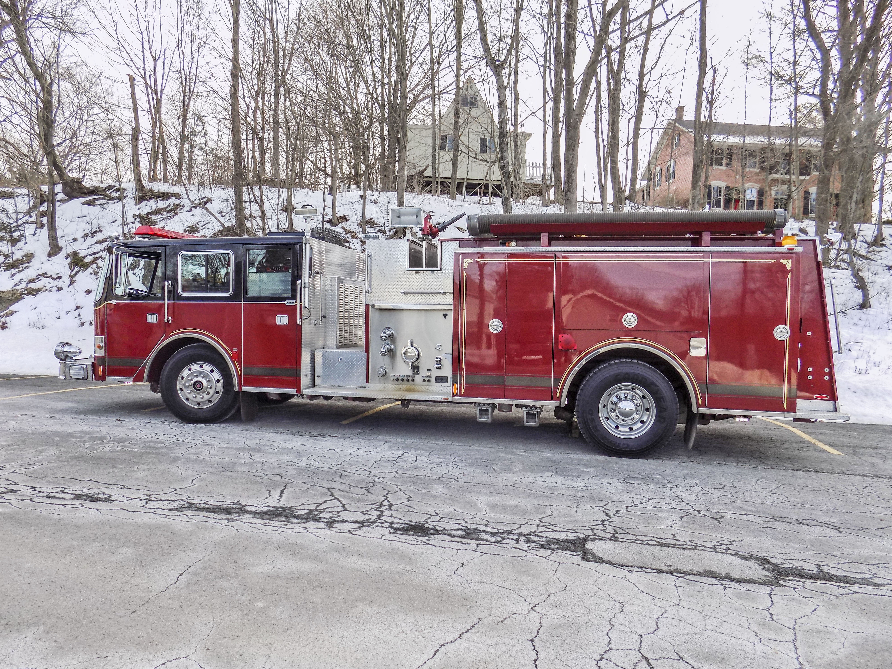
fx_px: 593
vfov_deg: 58.9
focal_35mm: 23
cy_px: 334
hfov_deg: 73.9
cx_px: 446
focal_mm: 4
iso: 80
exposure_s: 1/320
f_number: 3.1
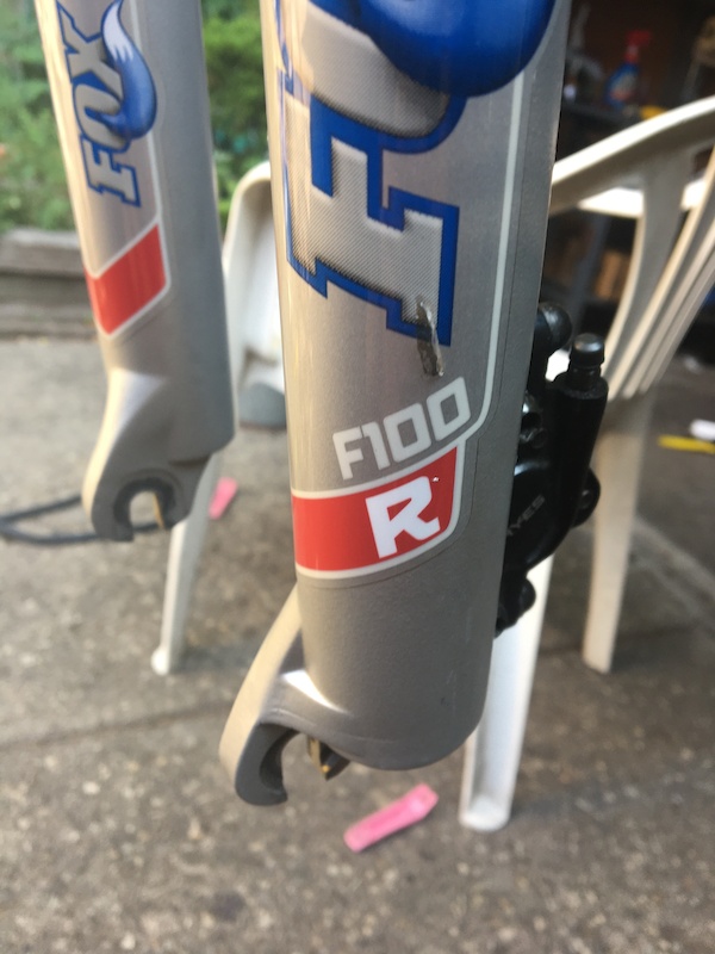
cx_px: 358
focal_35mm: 29
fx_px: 799
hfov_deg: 48.2
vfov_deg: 61.7
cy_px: 477
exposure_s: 1/60
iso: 32
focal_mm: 4.15
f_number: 2.2
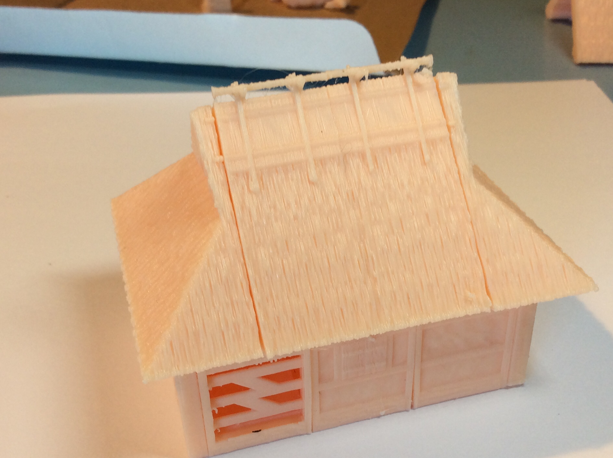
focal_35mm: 44
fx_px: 778
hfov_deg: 43.0
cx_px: 286
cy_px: 267
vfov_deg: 32.7
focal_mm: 3.3
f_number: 2.4
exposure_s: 1/25
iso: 40
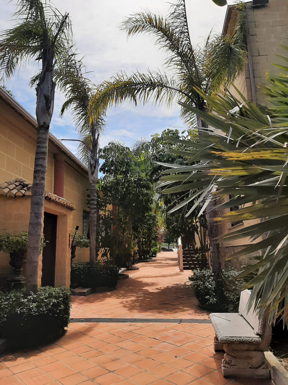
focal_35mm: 26
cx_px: 144
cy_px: 192
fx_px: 288
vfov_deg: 67.3
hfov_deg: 53.1
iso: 40
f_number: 1.7
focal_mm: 3.93
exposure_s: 1/3390
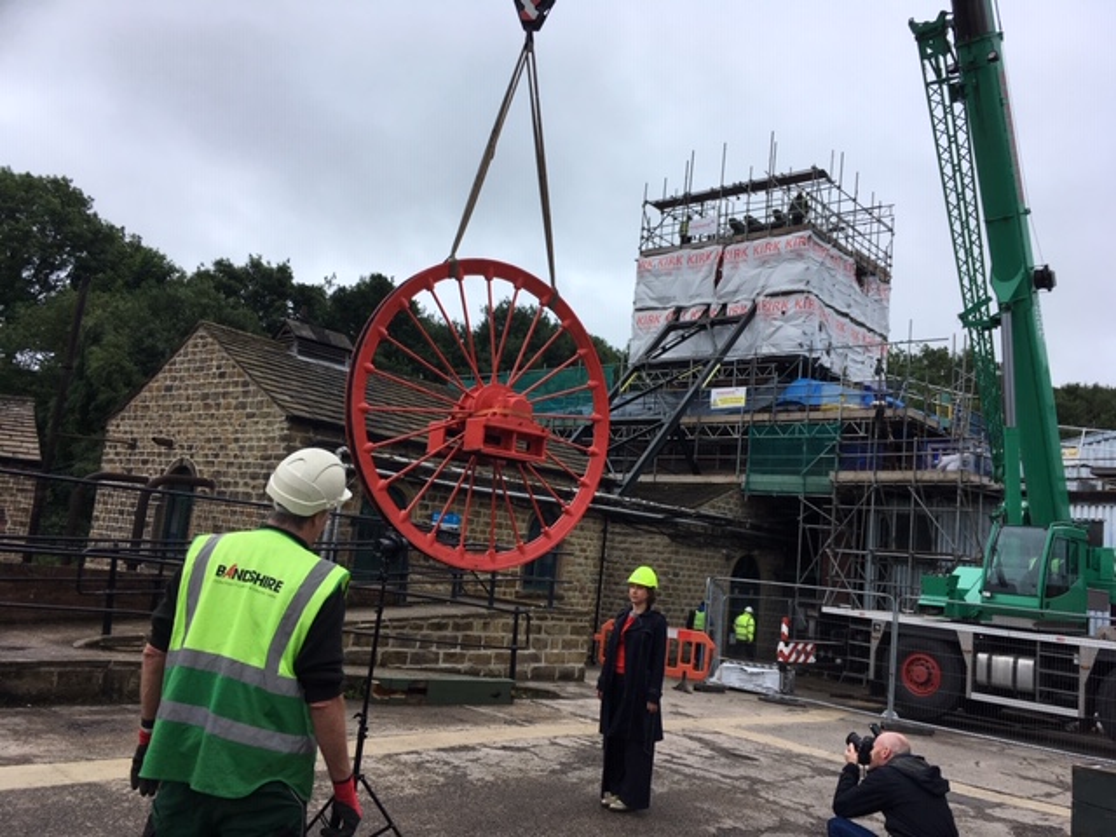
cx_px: 558
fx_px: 935
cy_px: 418
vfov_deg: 48.2
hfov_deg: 61.7
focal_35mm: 29
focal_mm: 4.15
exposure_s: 1/668
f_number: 2.2
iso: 25
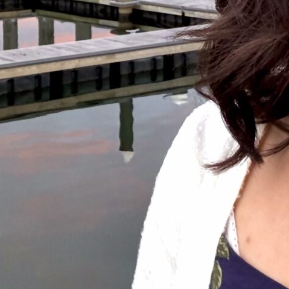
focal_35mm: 87
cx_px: 229
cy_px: -105
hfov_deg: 19.7
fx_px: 822
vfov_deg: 18.3
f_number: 1.9
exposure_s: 1/60
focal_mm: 2.69
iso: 160
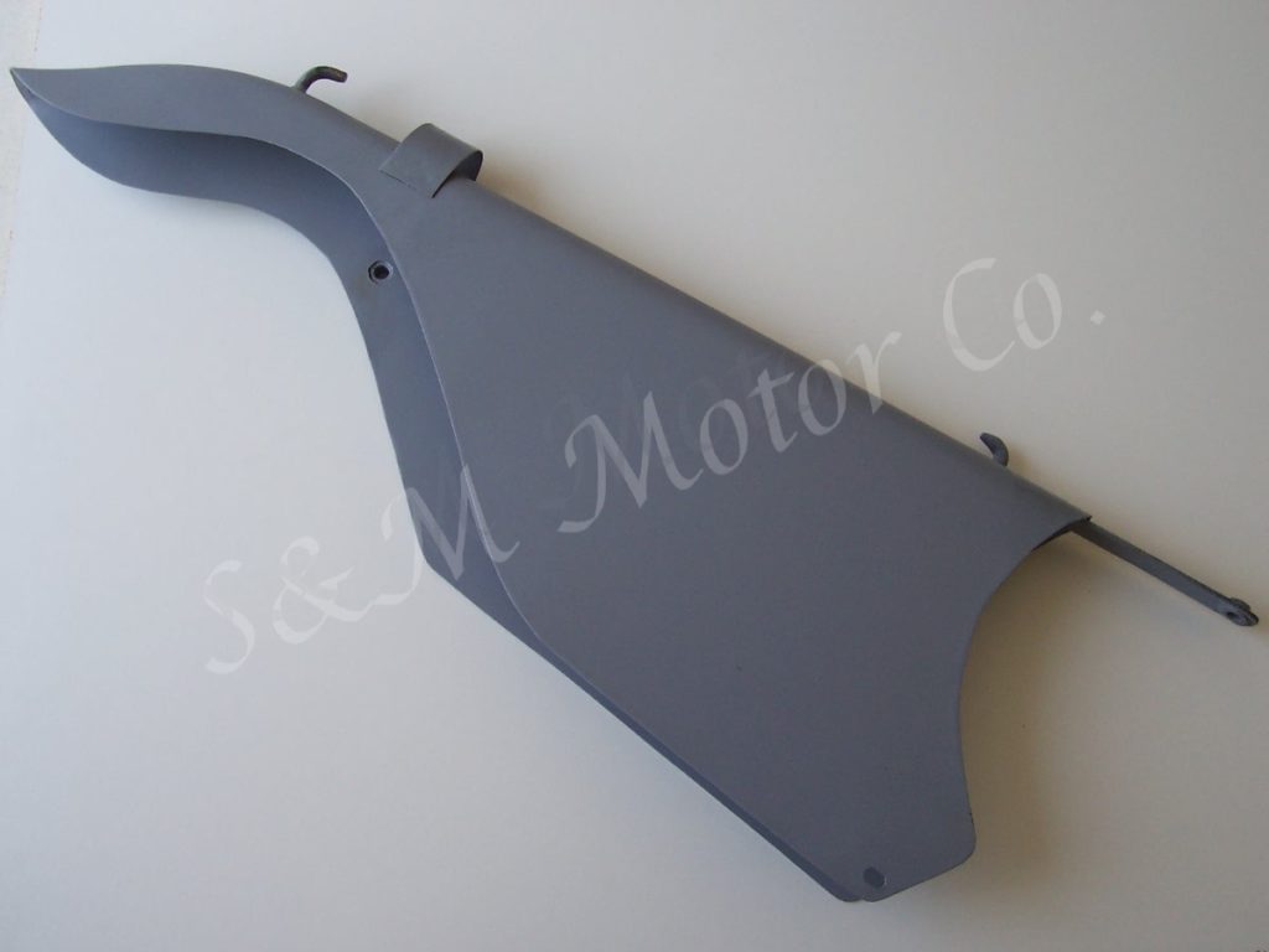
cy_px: 476
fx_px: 1356
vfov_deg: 38.7
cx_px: 634
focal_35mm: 37
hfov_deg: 50.1
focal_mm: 5.6
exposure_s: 1/250
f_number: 2.8
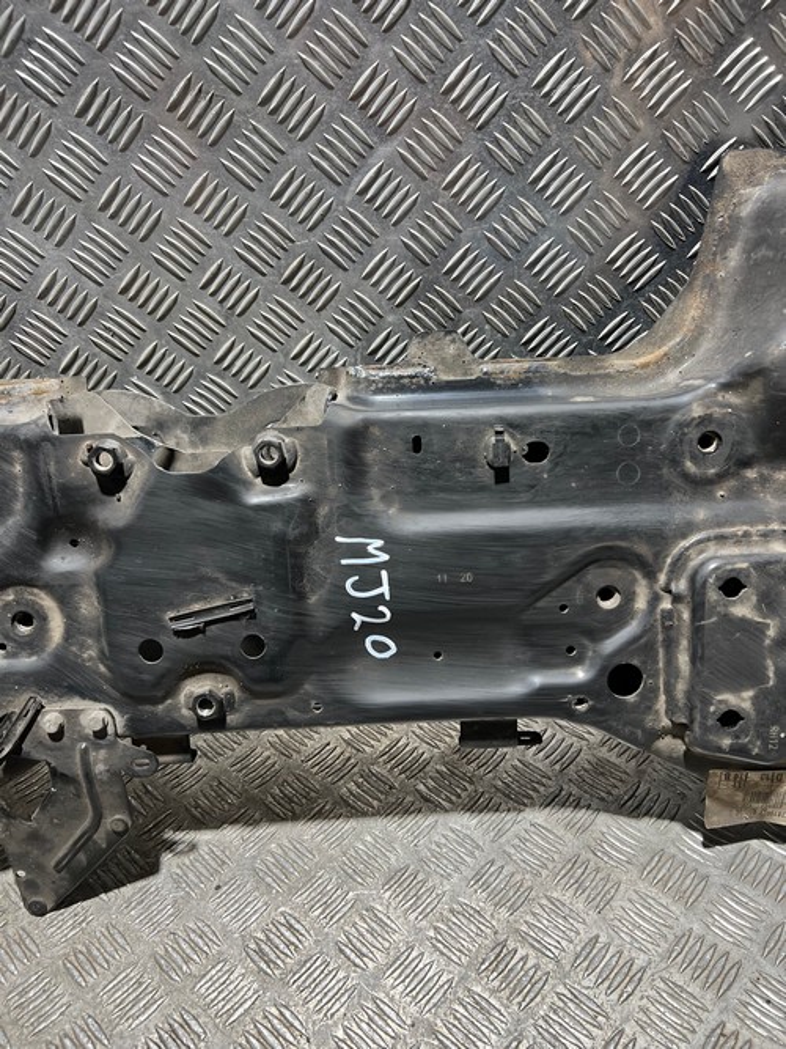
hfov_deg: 53.0
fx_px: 787
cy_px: 524
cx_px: 393
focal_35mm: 26
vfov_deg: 67.3
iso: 125
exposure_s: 1/100
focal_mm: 5.7
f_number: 1.5
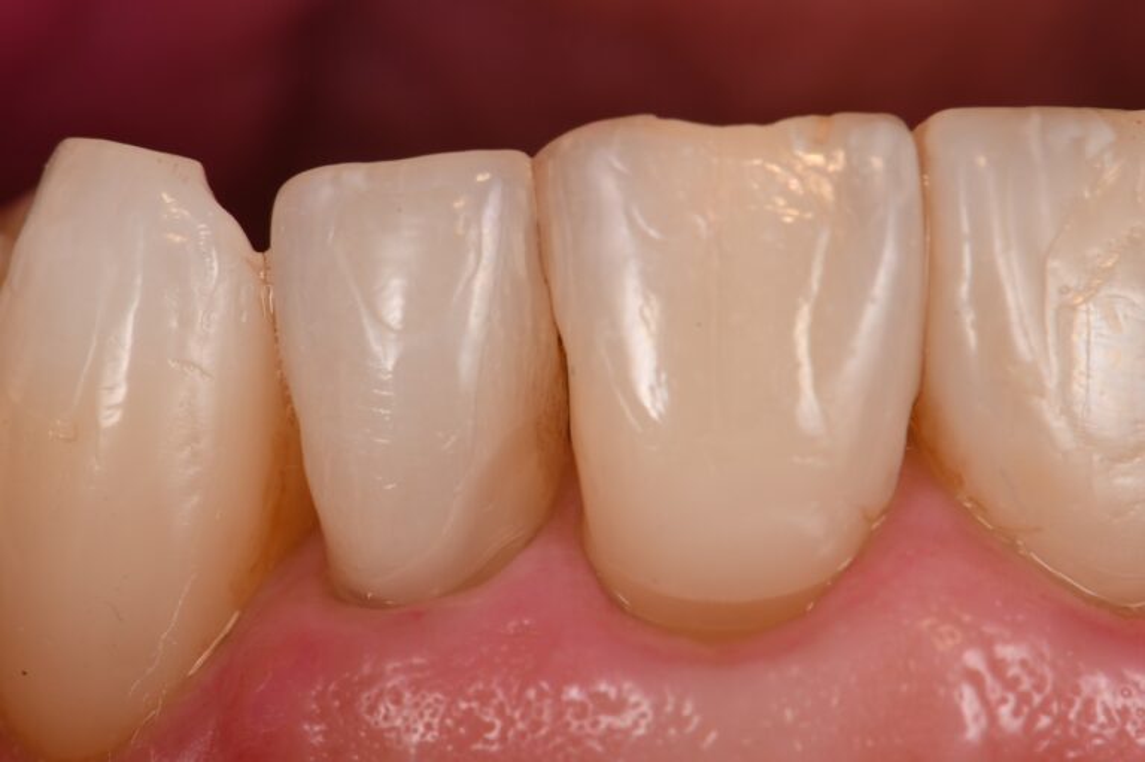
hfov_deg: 13.1
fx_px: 4990
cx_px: 572
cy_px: 381
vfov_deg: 8.7
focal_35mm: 157
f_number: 32
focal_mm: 105
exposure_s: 1/160
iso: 200
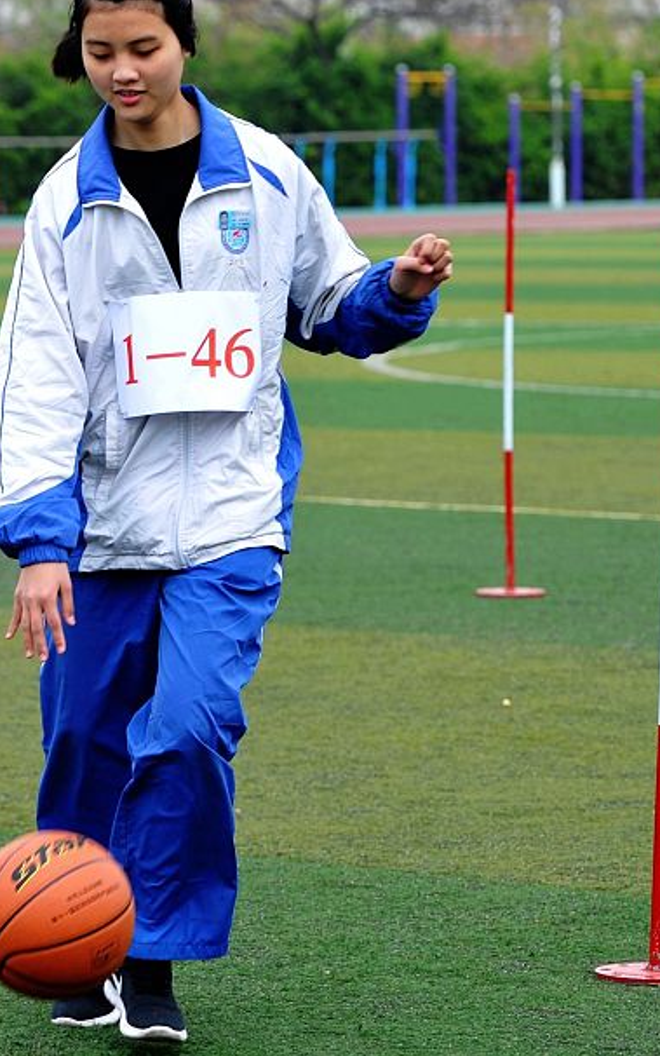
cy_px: 416
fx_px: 6098
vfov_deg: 9.9
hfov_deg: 6.2
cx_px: -57
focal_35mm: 212
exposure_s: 1/320
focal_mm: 105
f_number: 3.5
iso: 200
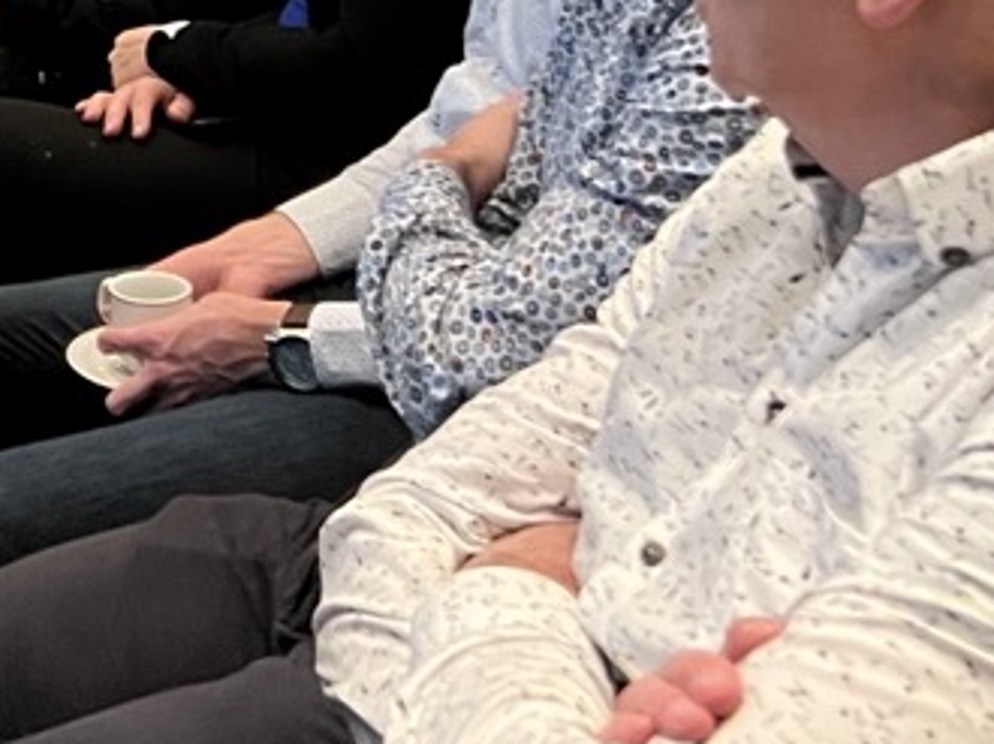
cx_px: -407
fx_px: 2898
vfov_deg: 13.0
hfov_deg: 17.8
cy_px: -657
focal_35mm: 101
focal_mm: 5.7
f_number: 1.5
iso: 400
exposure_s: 1/33
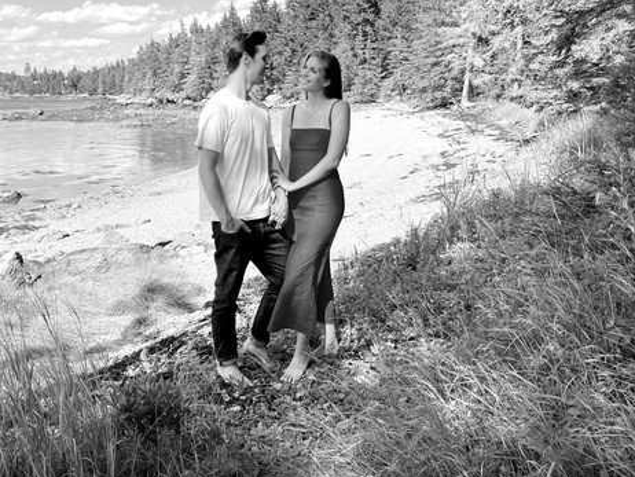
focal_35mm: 36
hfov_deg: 51.2
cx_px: 275
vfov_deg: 39.1
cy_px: 153
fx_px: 661
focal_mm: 5.7
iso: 50
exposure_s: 1/2994
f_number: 1.5
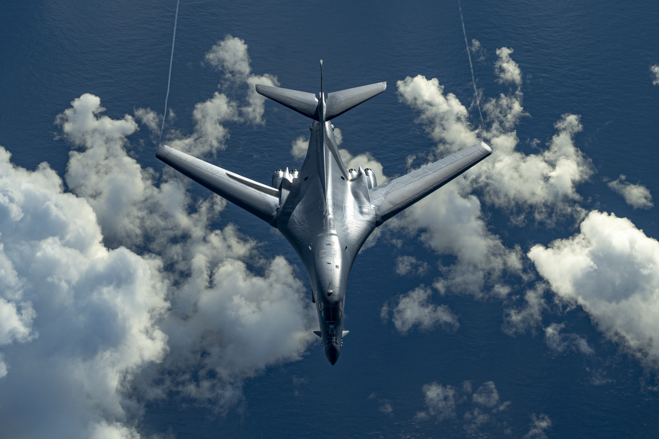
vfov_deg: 19.4
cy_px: 220
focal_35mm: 70
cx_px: 330
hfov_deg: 28.9
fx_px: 1281
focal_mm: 70
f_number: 6.3
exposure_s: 1/800
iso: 100
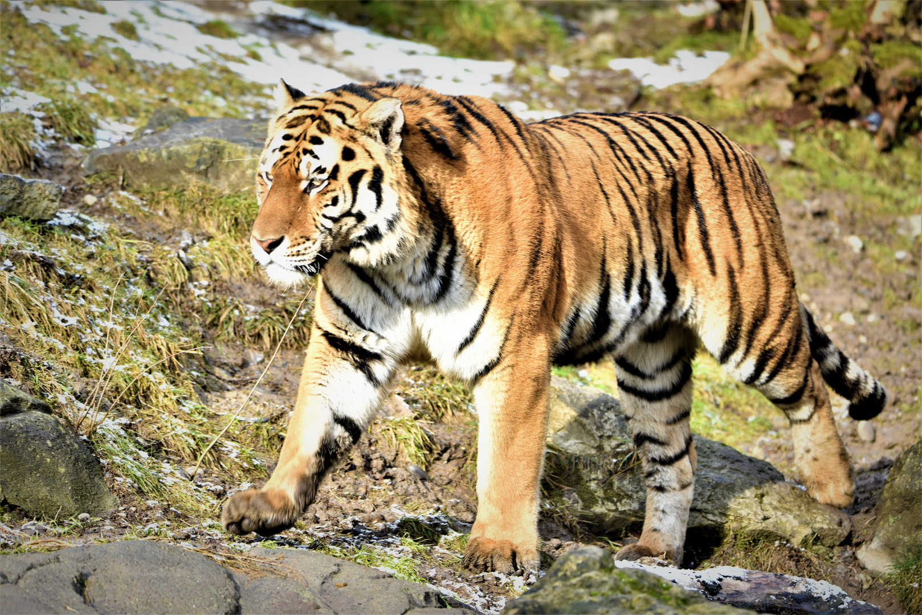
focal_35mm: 210
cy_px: 308
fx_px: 5380
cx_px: 461
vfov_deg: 6.5
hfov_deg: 9.8
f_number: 5.6
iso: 200
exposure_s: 1/125
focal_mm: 210
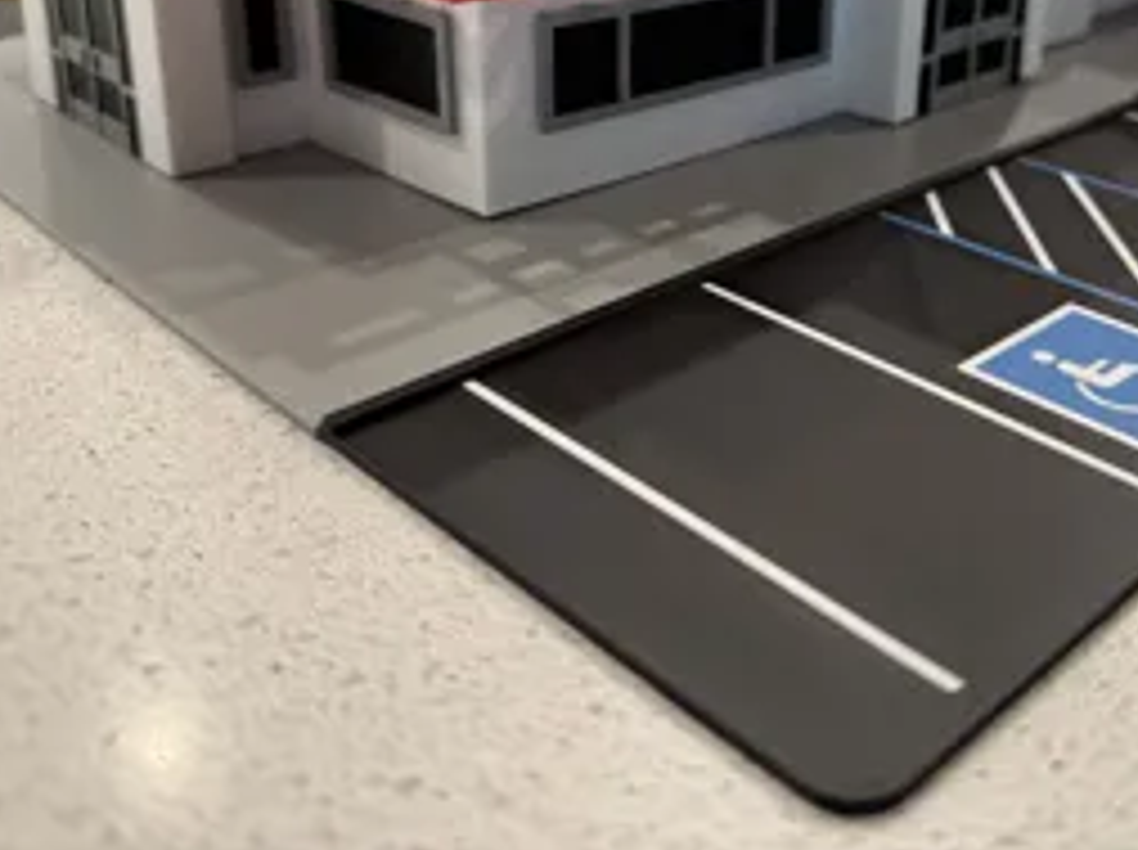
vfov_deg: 36.5
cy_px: 180
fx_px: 1247
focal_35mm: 38
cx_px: 742
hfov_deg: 48.4
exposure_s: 1/60
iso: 250
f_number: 1.78
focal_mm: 6.76
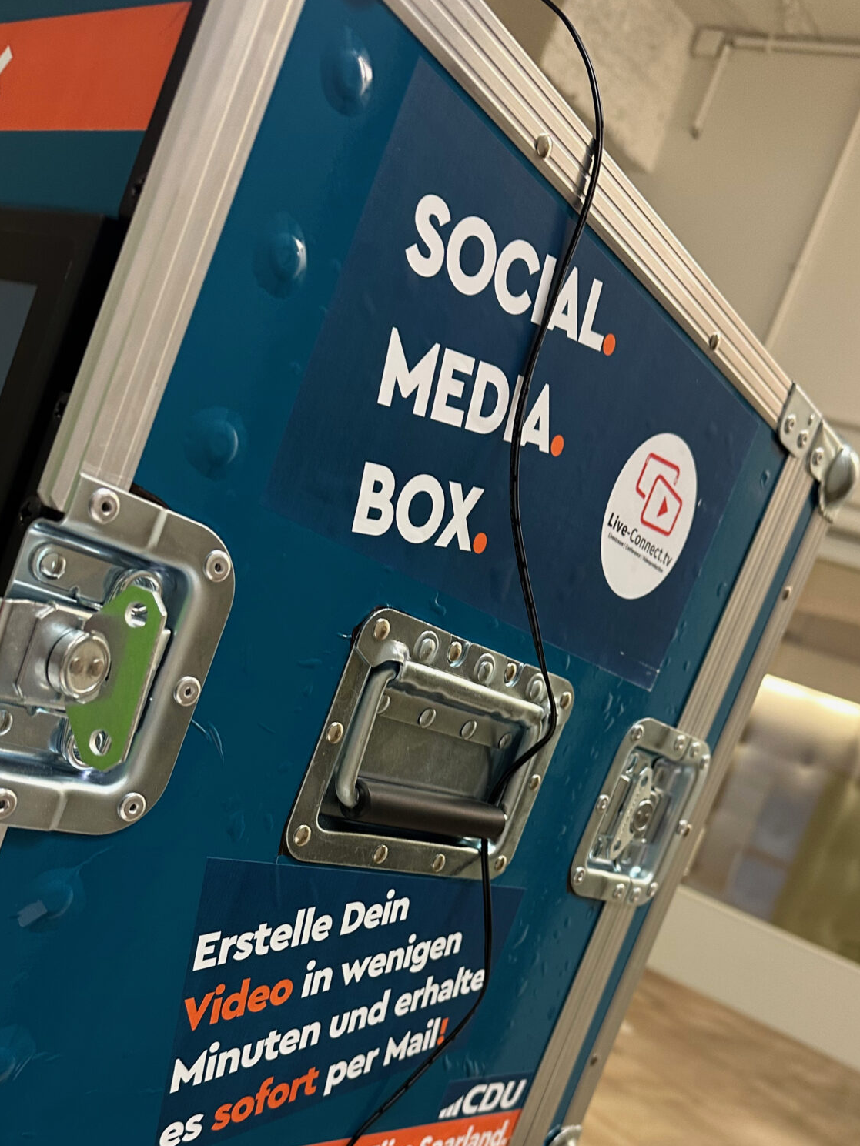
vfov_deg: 54.0
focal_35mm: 33
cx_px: 460
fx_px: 1093
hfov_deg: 42.9
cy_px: 784
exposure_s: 1/60
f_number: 1.78
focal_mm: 6.86
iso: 250
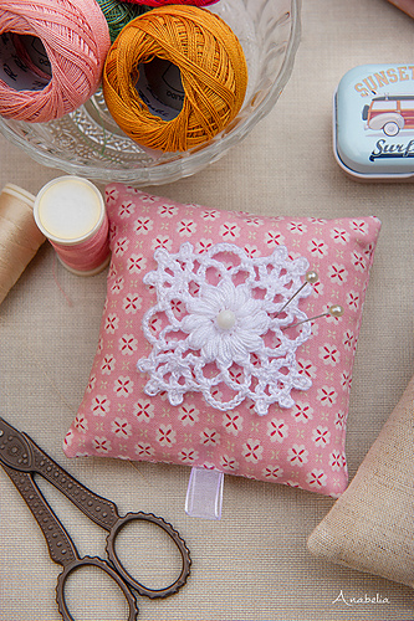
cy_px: 310
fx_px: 1208
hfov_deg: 19.4
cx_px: 207
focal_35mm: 70
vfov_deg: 28.9
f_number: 11
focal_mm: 70
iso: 200
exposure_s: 1/500
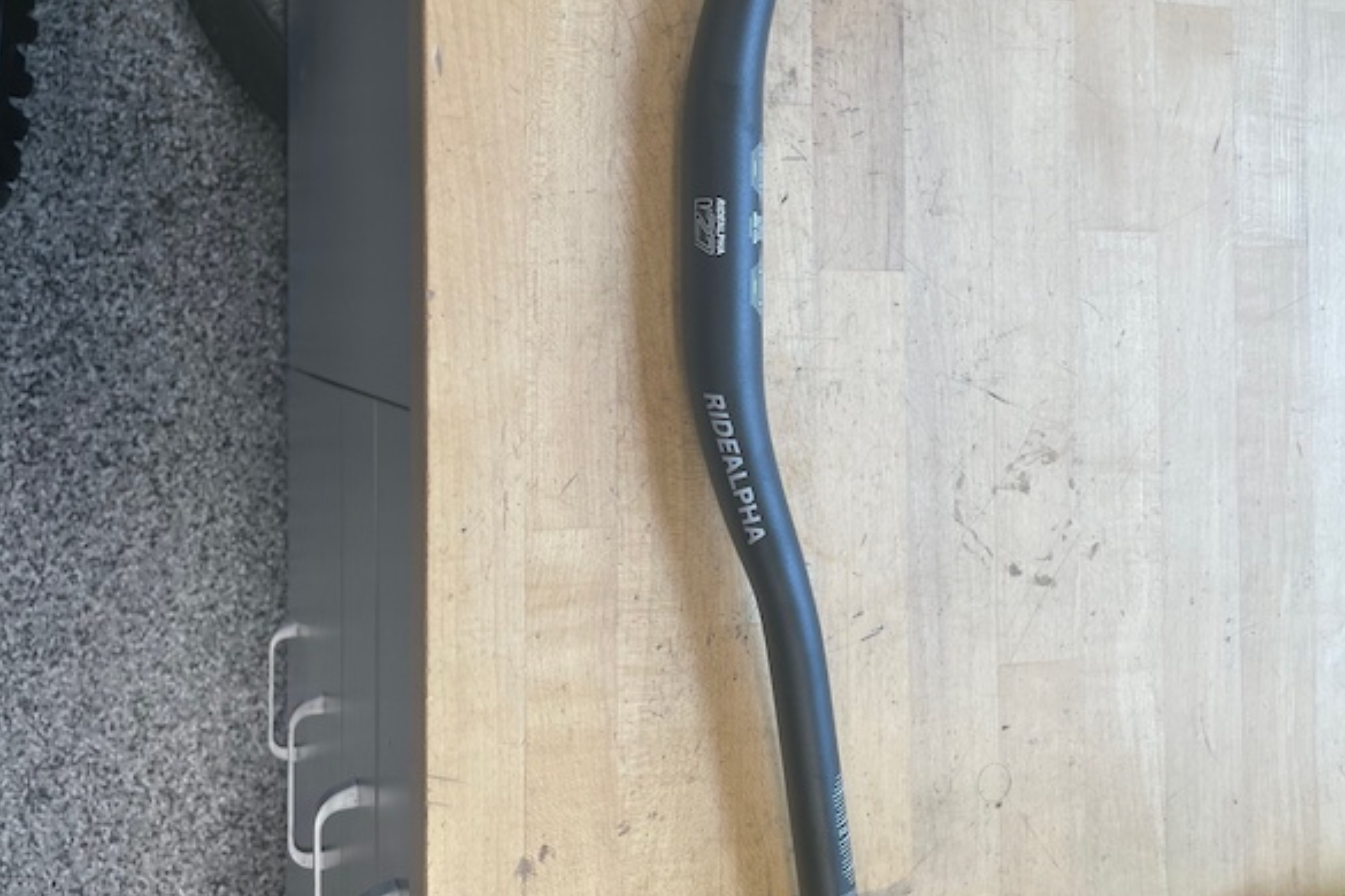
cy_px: 292
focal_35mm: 37
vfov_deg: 35.6
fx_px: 1382
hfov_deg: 51.9
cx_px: 683
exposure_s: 1/151
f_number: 1.6
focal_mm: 4.2
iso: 40
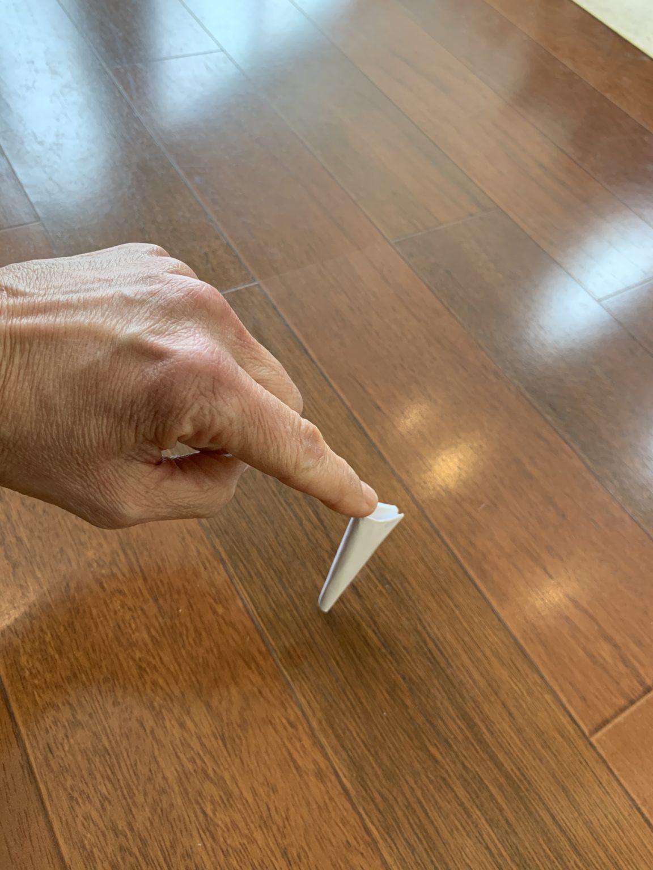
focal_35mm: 26
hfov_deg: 53.1
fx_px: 654
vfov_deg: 67.3
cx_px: 326
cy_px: 435
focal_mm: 4.25
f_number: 1.8
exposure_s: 1/60
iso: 100
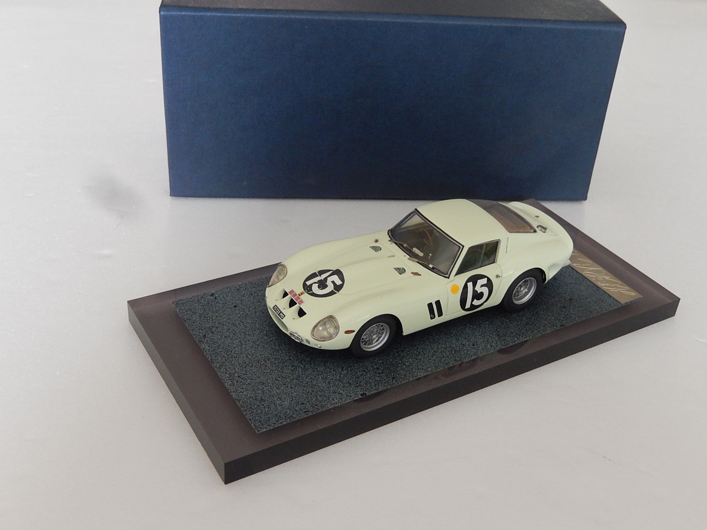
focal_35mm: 41
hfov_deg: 45.8
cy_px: 265
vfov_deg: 35.1
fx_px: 837
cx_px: 354
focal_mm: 7.3
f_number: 4.2
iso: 400
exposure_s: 1/30
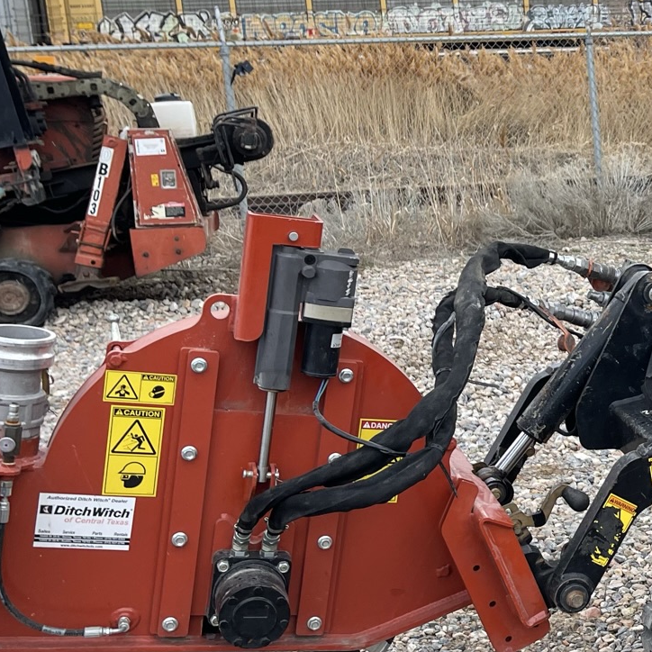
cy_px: 335
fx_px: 1385
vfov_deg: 26.5
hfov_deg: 24.2
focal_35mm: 65
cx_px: 774
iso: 32
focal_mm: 5.1
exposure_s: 1/887
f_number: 1.6
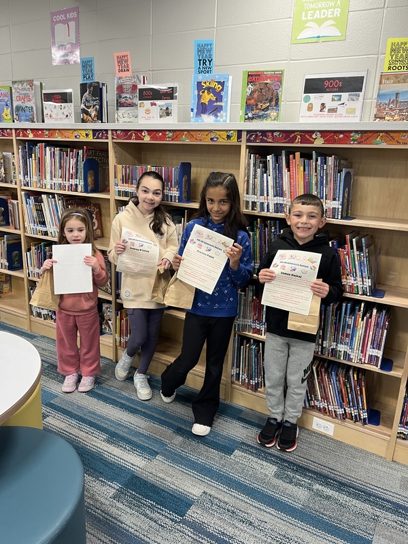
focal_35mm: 26
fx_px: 409
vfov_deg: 67.3
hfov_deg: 53.1
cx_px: 204
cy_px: 272
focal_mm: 5.1
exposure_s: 1/60
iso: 80
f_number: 1.6
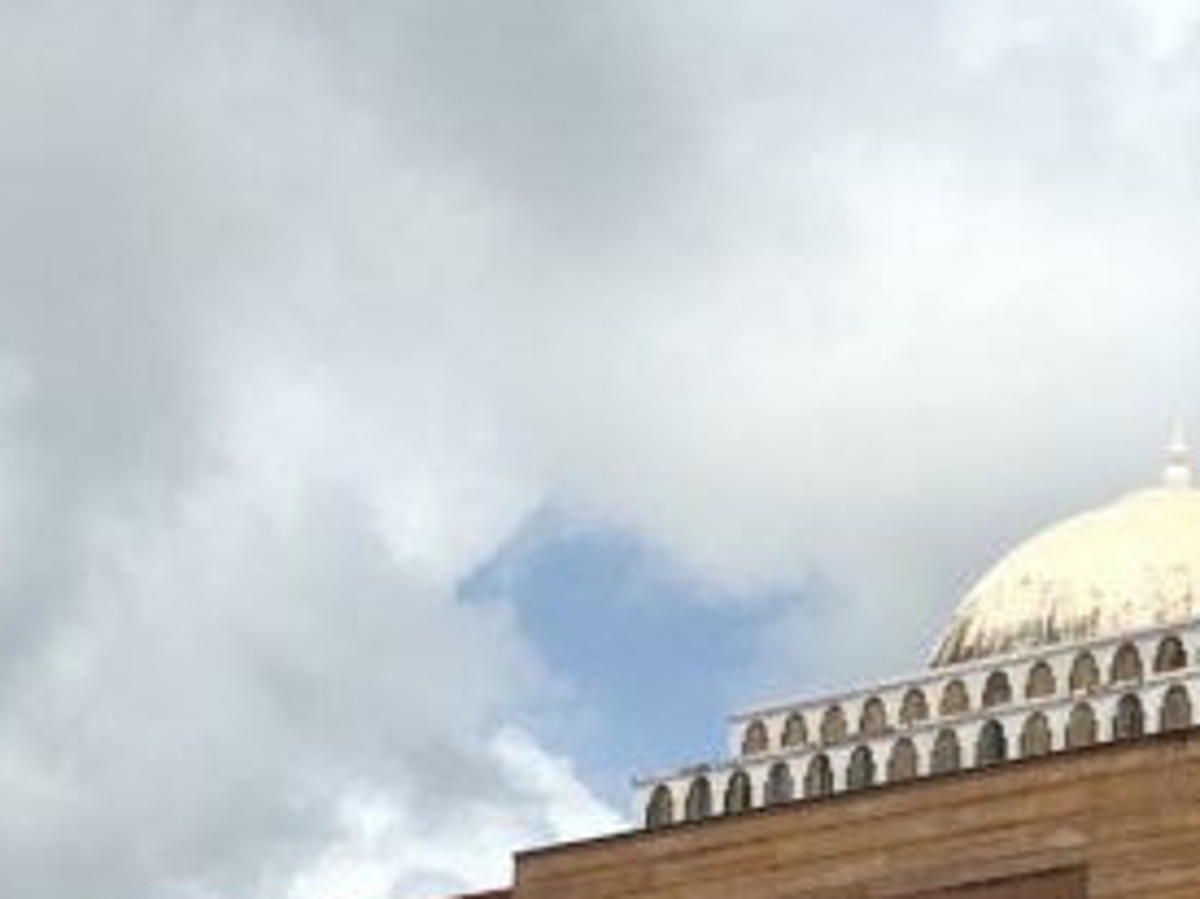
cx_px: 916
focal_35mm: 108
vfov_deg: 13.6
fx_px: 3742
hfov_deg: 18.1
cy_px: 746
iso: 25
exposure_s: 1/2959
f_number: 2.2
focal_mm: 4.15
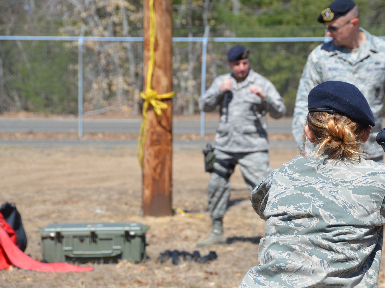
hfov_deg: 12.7
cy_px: 144
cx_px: 218
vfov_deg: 9.5
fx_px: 1730
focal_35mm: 156
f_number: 8
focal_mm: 95
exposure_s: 1/250
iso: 100
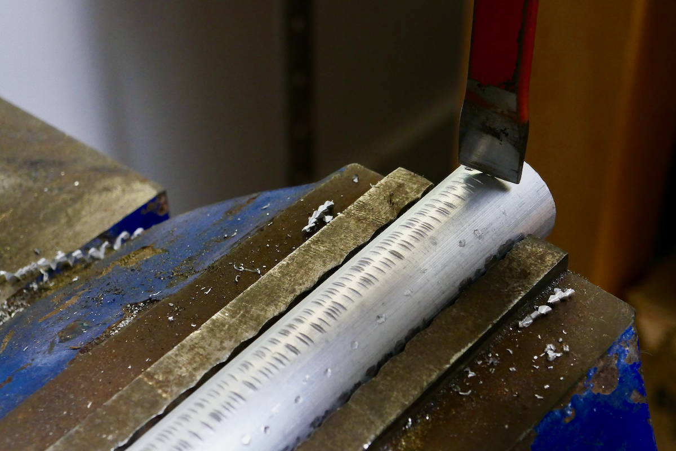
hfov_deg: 24.5
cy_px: 226
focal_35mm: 83
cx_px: 338
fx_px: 1558
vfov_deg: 16.5
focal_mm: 30.3
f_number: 6.3
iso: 1600
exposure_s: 1/60
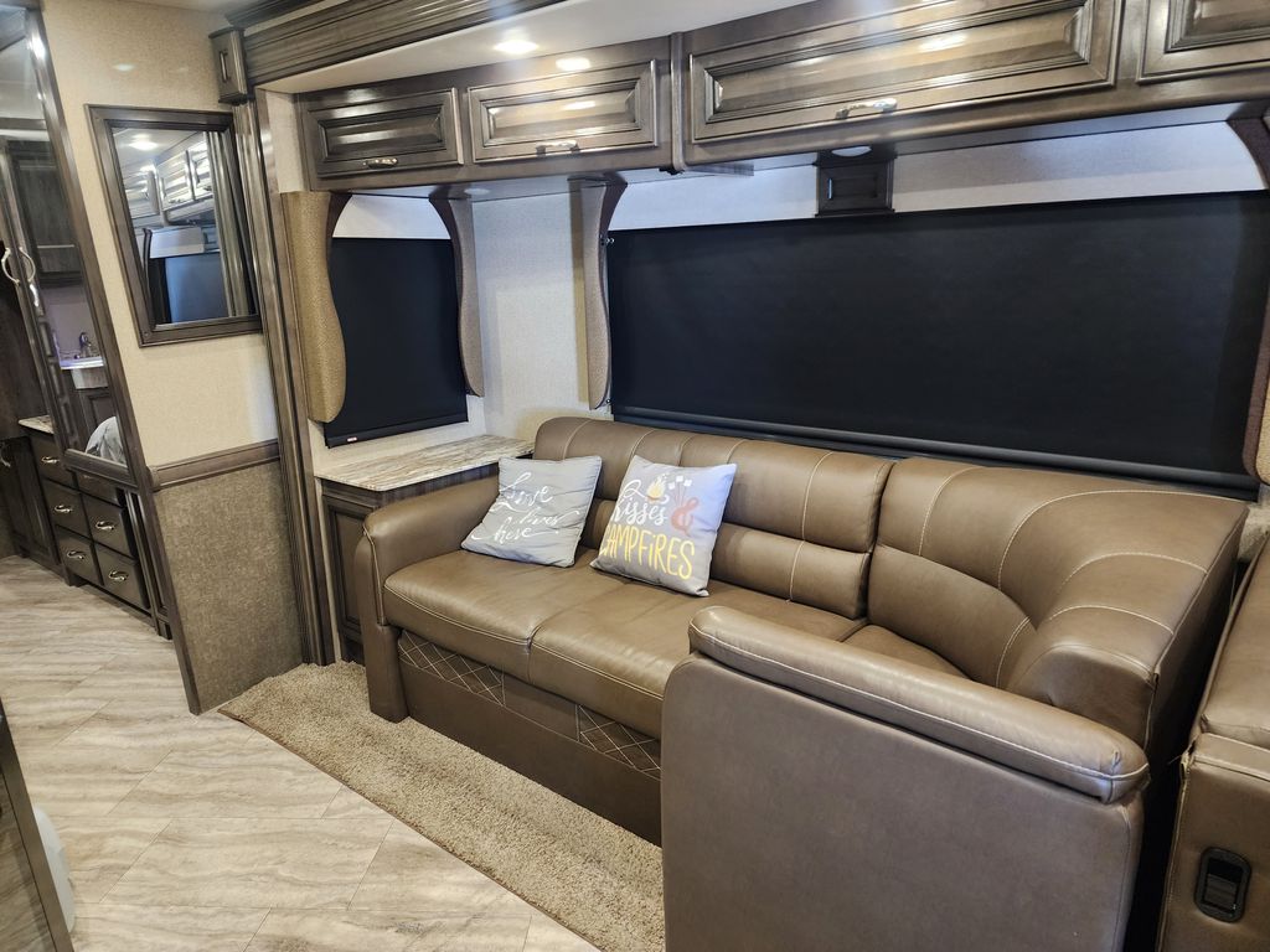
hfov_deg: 73.9
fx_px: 844
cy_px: 476
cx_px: 635
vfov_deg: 58.9
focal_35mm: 23
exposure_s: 1/40
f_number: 1.8
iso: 640
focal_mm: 6.4
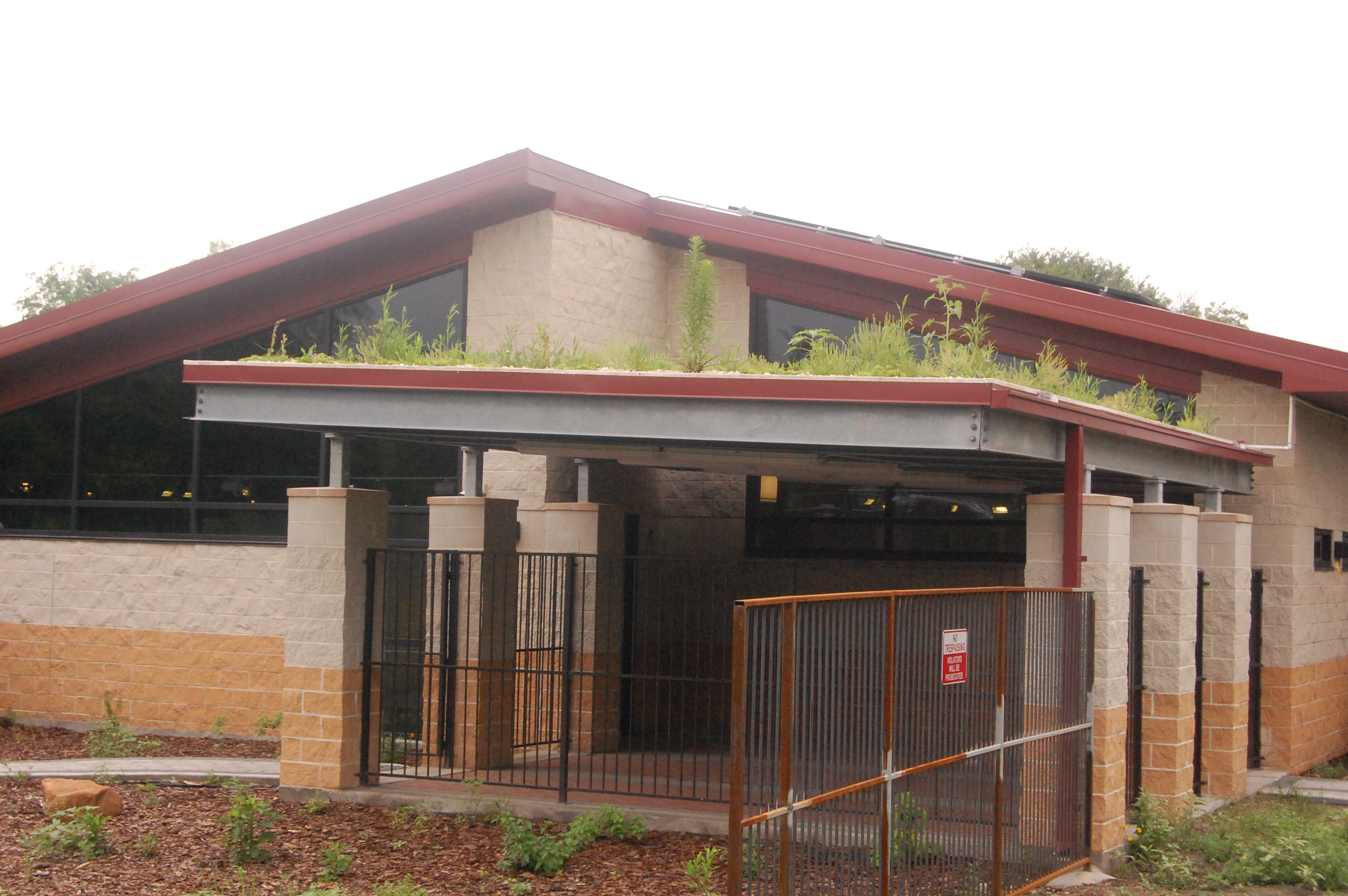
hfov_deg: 35.1
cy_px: 448
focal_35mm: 57
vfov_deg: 23.7
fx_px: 2132
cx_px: 674
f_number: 9
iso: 1600
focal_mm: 38
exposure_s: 1/1000
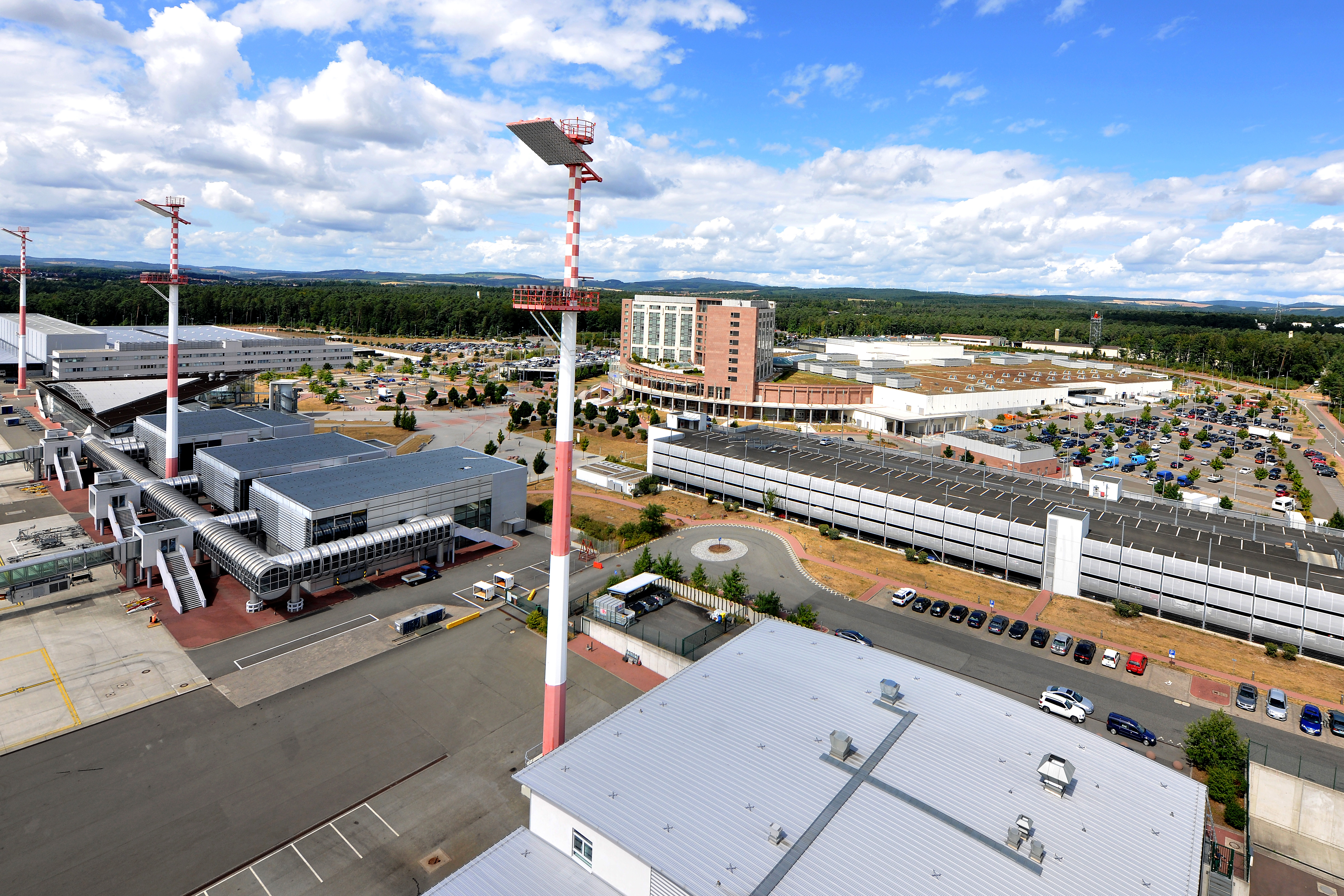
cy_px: 448
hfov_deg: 104.3
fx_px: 523
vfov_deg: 81.2
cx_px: 672
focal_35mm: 14
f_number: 7.1
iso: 320
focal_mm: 14
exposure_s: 1/640
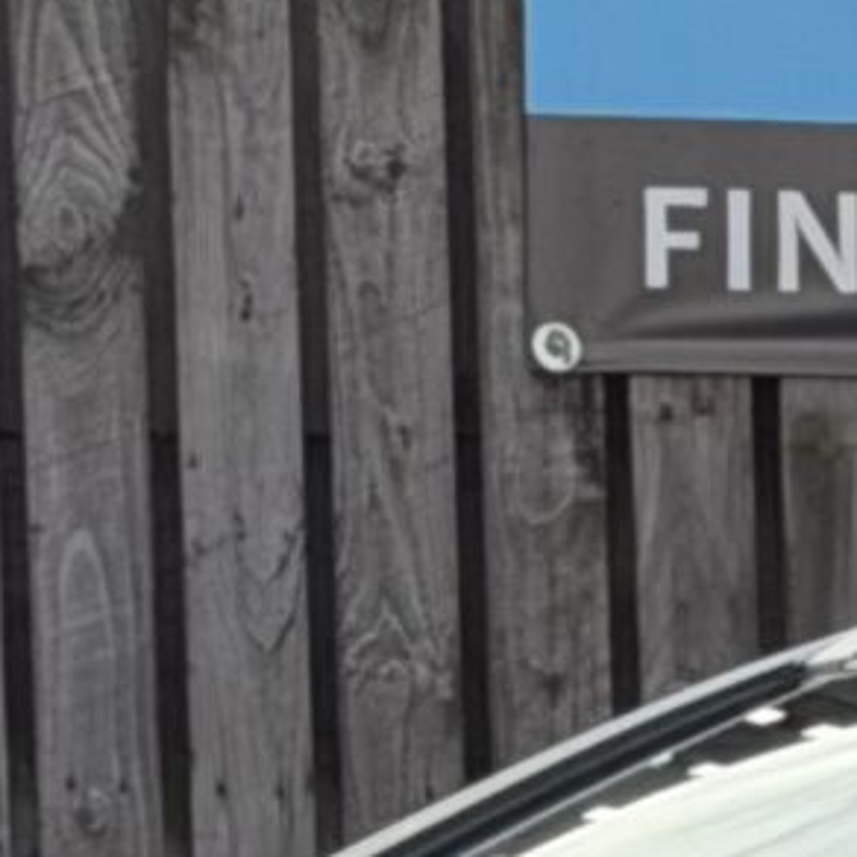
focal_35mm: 372
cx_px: 1623
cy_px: 2327
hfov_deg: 4.6
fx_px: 10420
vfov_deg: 4.6
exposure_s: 1/1513
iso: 80
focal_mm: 6.76
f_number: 1.78
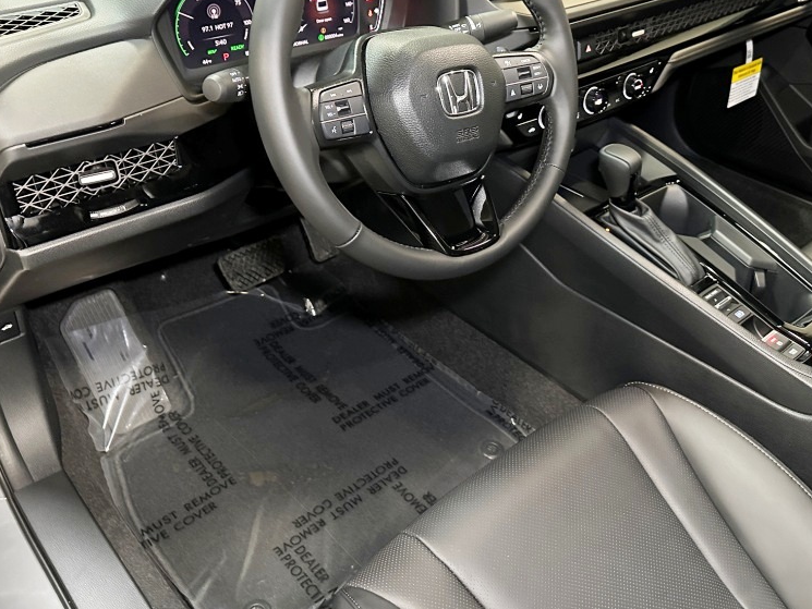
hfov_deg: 55.1
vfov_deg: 42.7
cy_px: 233
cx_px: 475
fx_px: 774
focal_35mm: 33
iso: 1000
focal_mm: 6.86
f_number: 1.78
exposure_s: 1/30
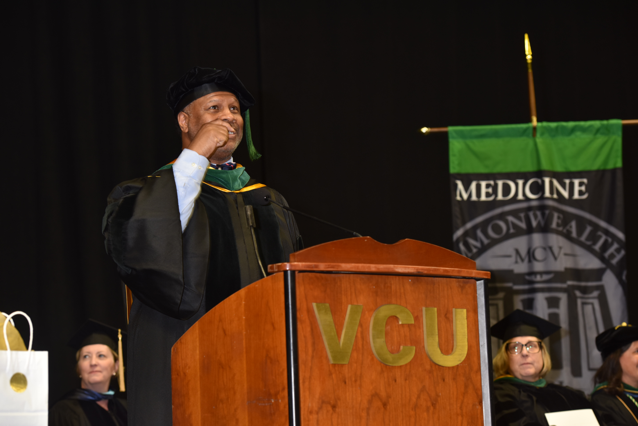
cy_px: 213
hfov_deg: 19.5
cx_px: 319
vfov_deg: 13.1
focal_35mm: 105
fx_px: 1861
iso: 400
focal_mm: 105
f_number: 4.5
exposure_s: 1/40
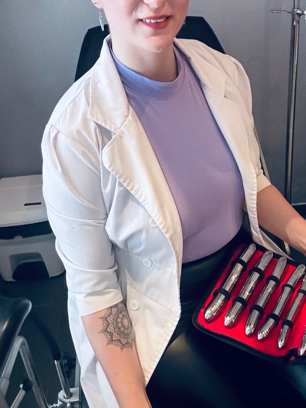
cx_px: 179
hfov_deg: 35.9
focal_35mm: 40
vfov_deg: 46.6
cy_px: 167
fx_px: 471
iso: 250
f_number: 1.9
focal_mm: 2.69
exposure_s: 1/33
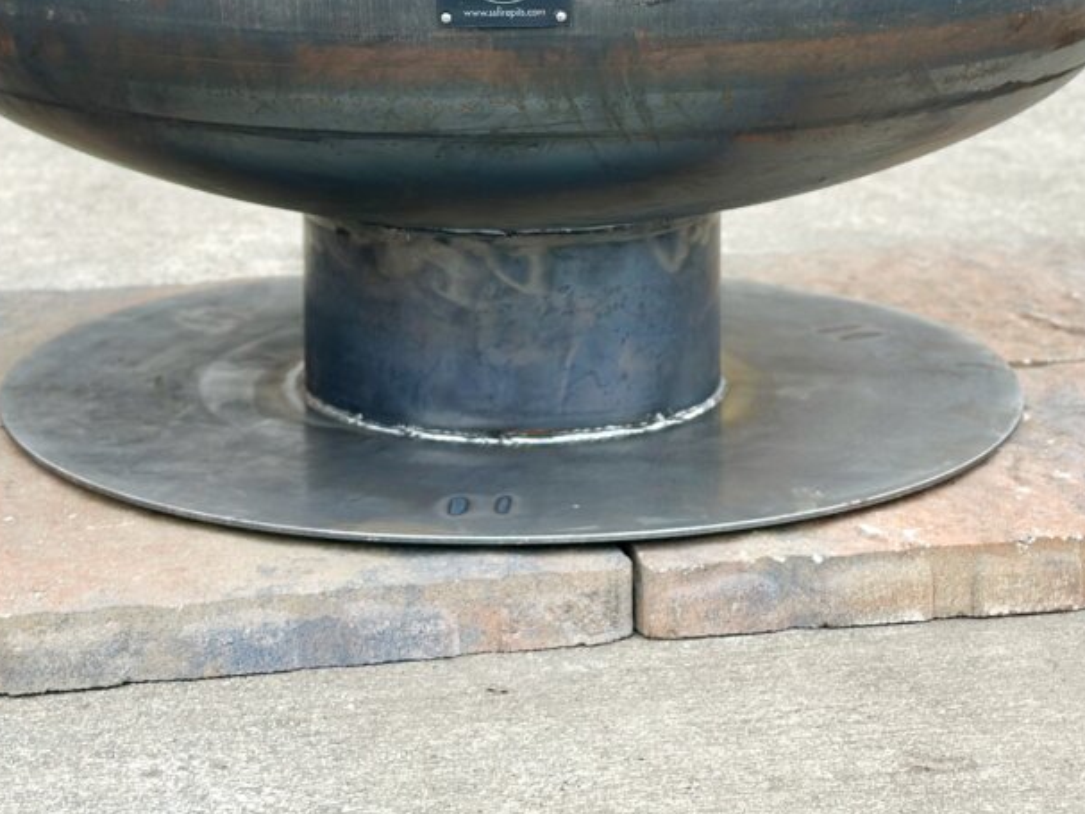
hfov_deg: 24.1
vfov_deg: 18.0
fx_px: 2538
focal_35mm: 81
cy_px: 141
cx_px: 518
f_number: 1.78
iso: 80
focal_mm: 6.86
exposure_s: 1/489
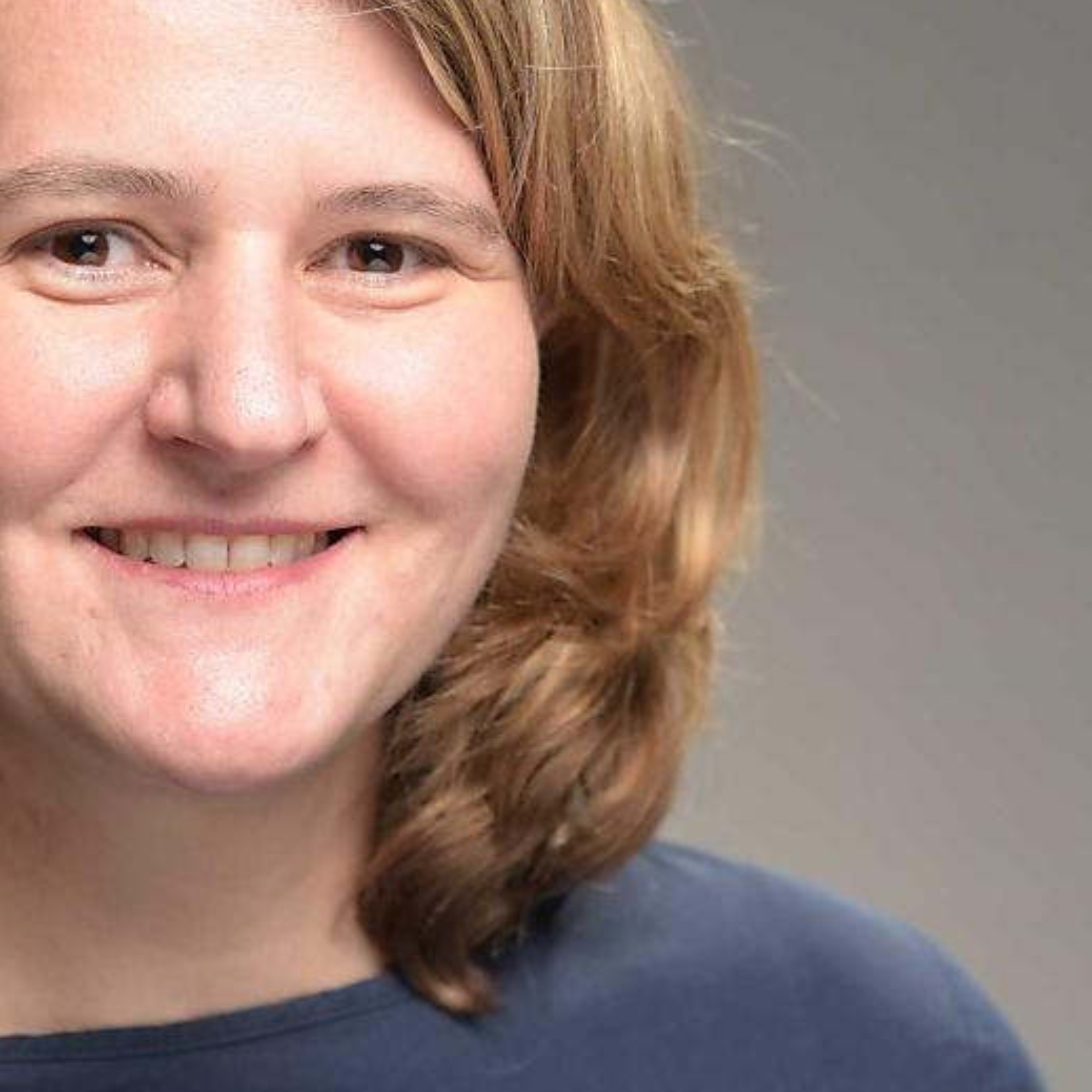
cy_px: 526
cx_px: 227
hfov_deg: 7.4
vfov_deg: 7.4
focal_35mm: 235
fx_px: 8387
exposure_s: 1/200
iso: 100
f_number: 3.5
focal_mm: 90
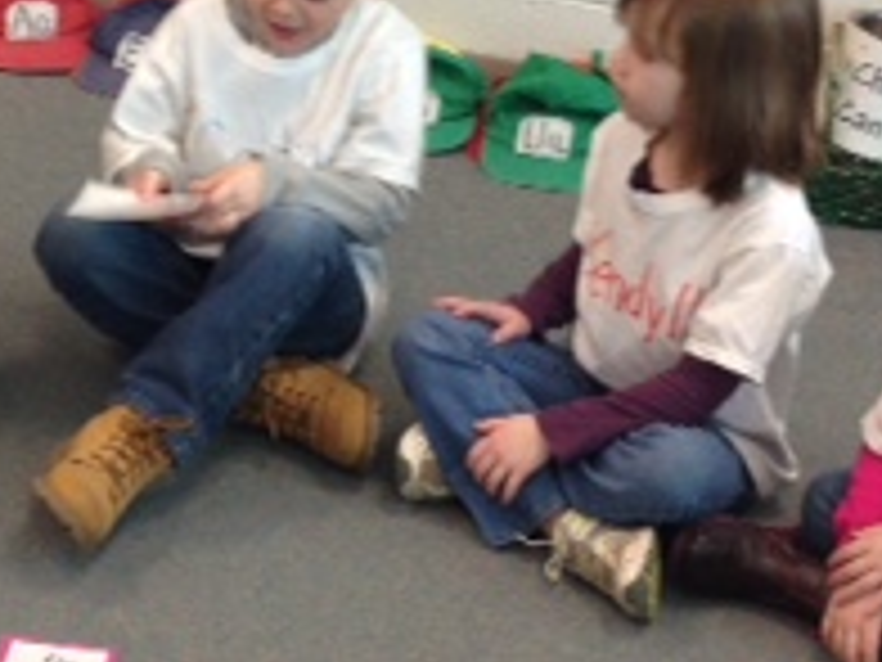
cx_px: 189
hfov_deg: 18.1
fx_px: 2752
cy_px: 311
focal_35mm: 108
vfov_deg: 13.7
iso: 64
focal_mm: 4.12
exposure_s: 1/20
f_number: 2.4
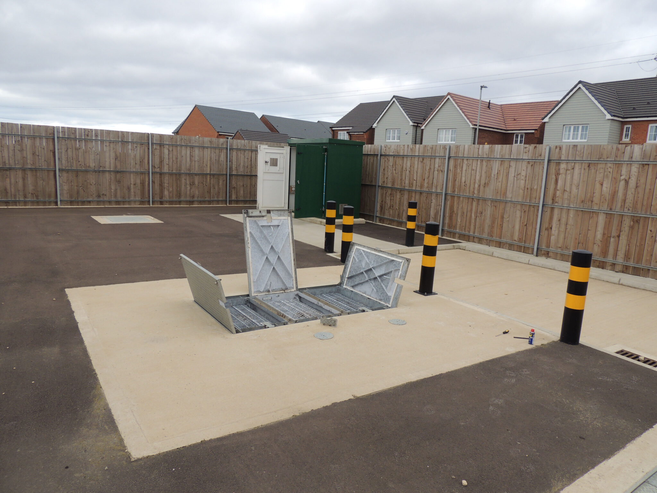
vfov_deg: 56.8
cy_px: 246
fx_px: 456
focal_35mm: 24
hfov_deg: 71.6
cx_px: 328
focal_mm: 4.3
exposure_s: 1/400
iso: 100
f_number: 3
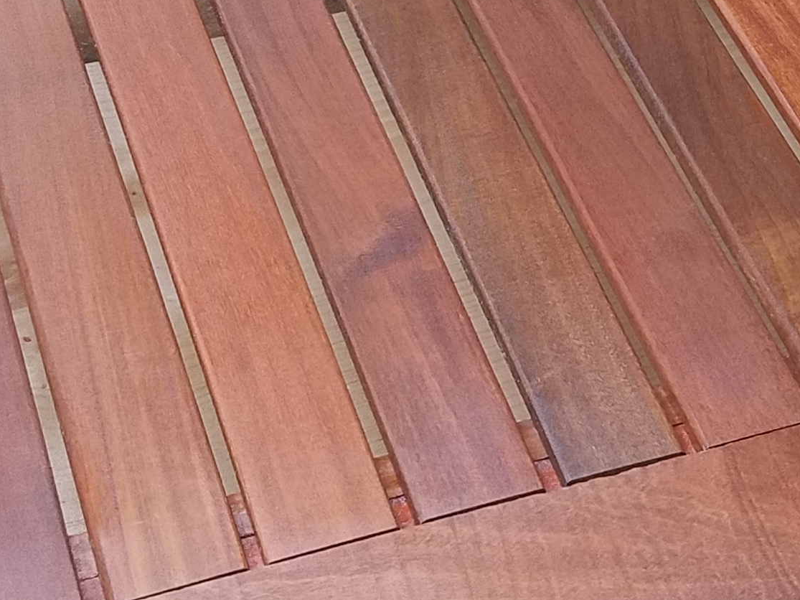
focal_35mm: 94
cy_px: 133
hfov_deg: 20.4
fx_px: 2172
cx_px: 744
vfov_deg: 15.6
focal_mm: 4.2
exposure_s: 1/13
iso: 250
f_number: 1.7
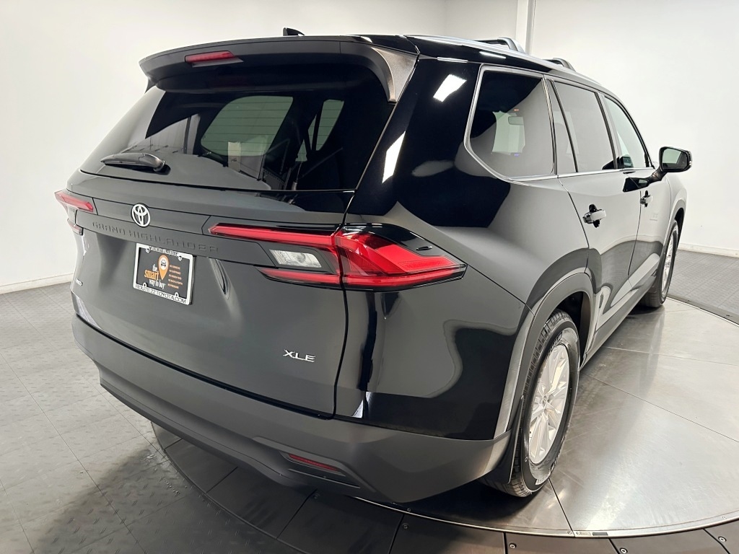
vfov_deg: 56.8
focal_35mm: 24
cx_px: 370
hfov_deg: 71.6
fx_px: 512
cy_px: 277
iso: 640
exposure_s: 1/40
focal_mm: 6.86
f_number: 1.78
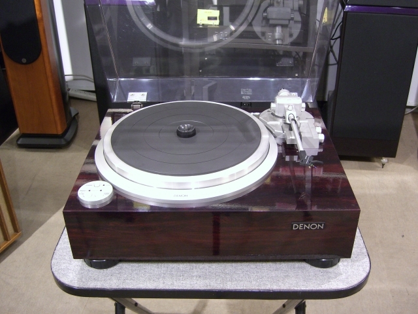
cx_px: 209
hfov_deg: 49.0
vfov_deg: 37.7
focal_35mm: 38
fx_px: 459
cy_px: 157
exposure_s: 1/13
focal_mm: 7.9
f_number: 2.8
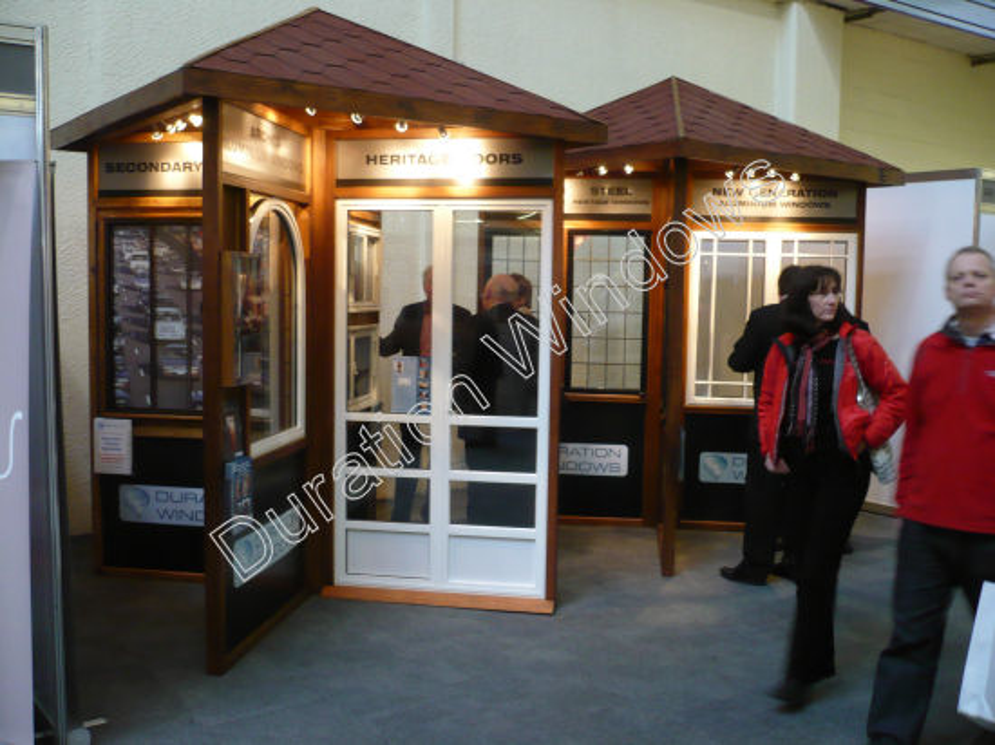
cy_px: 372
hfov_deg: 52.6
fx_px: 1006
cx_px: 498
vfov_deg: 40.7
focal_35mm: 35
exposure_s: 1/15
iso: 200
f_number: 2.8
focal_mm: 5.8
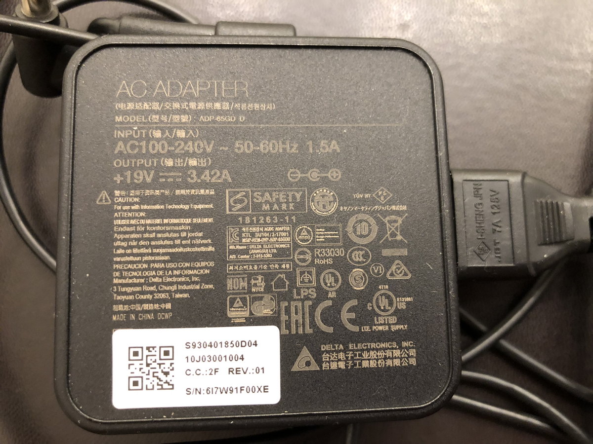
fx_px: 480
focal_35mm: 28
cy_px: 222
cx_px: 296
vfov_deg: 49.7
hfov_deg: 63.4
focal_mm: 3.99
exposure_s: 1/9
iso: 100
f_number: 1.8
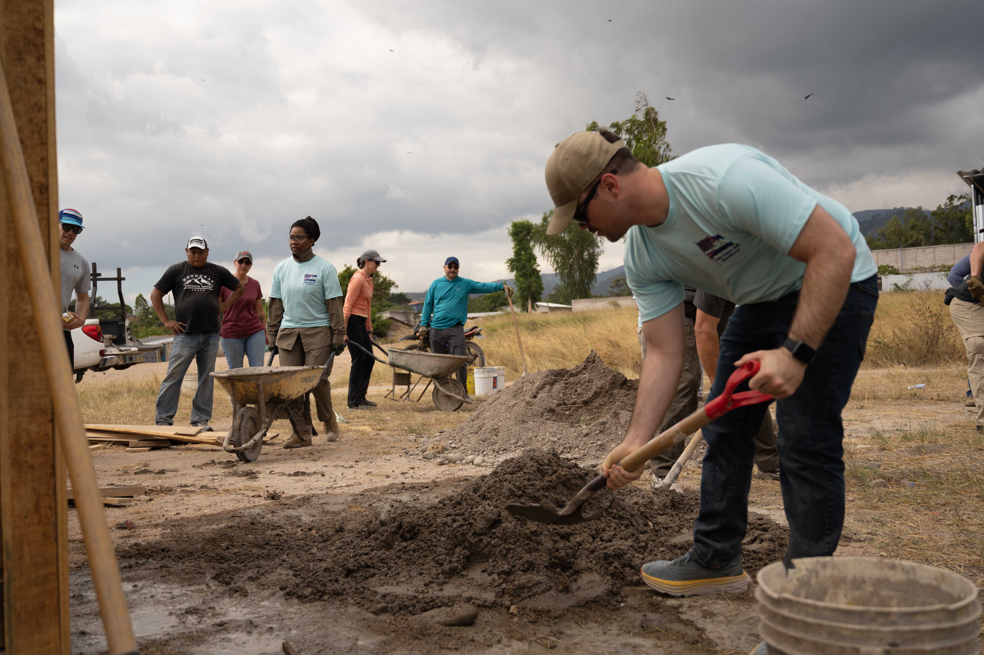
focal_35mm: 33
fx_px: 901
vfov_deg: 39.9
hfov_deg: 57.3
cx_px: 492
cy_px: 328
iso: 100
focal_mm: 33
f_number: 4
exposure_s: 1/1000
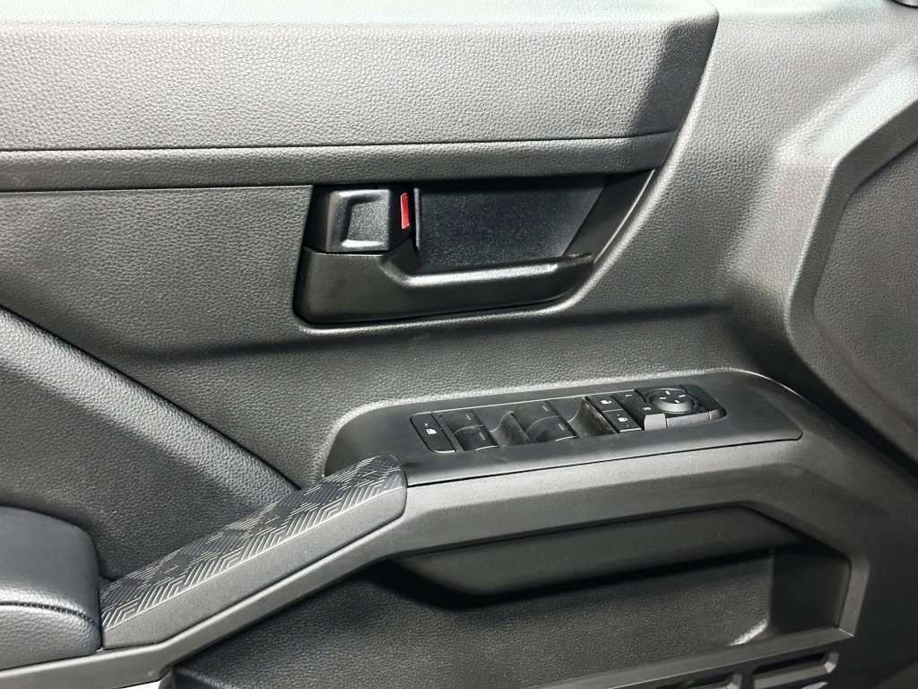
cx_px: 459
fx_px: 1273
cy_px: 344
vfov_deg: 30.3
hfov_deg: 39.7
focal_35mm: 48
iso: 640
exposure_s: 1/24
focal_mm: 6.86
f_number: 1.78
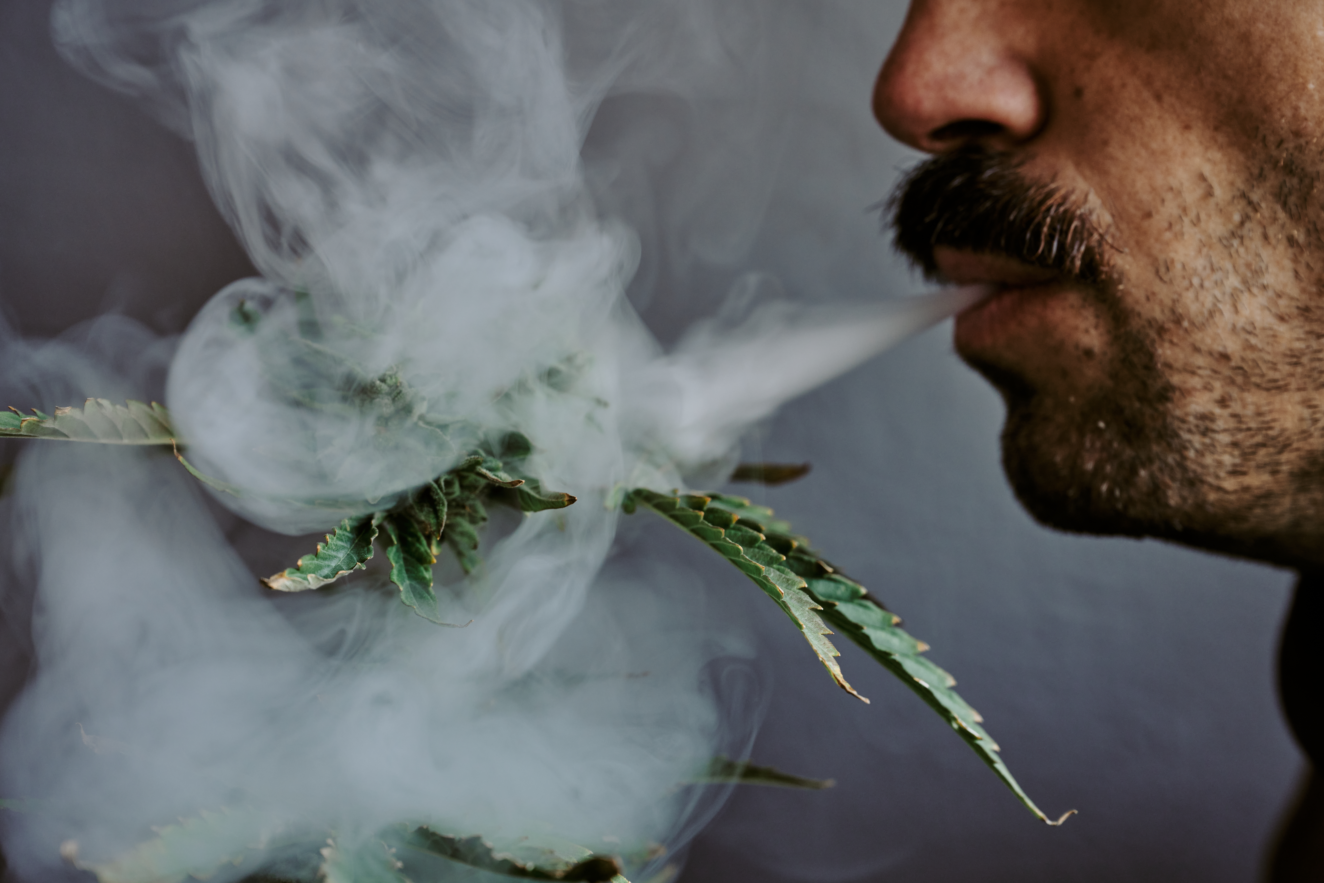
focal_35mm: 70
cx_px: 662
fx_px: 2574
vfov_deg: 19.5
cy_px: 442
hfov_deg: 28.8
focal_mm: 70
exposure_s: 1/40
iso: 400
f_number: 5.6
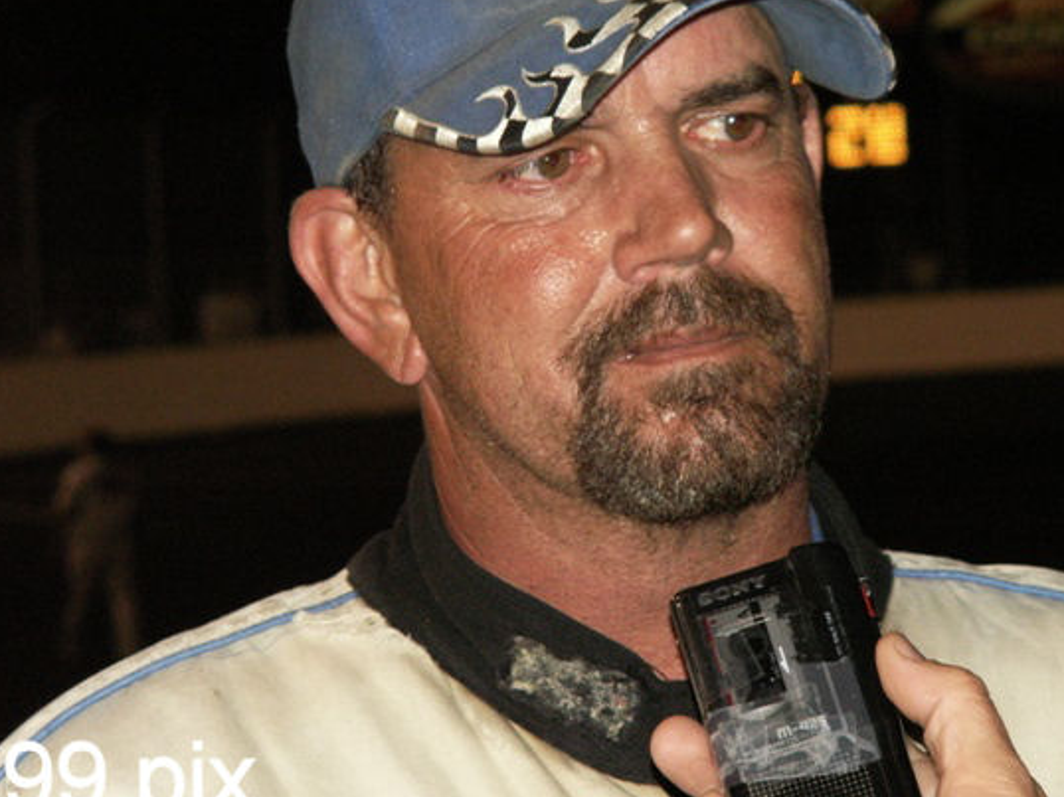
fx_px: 6728
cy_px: 356
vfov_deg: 6.8
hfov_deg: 9.0
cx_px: 609
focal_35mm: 219
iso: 160
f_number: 4
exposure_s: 1/200
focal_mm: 30.13
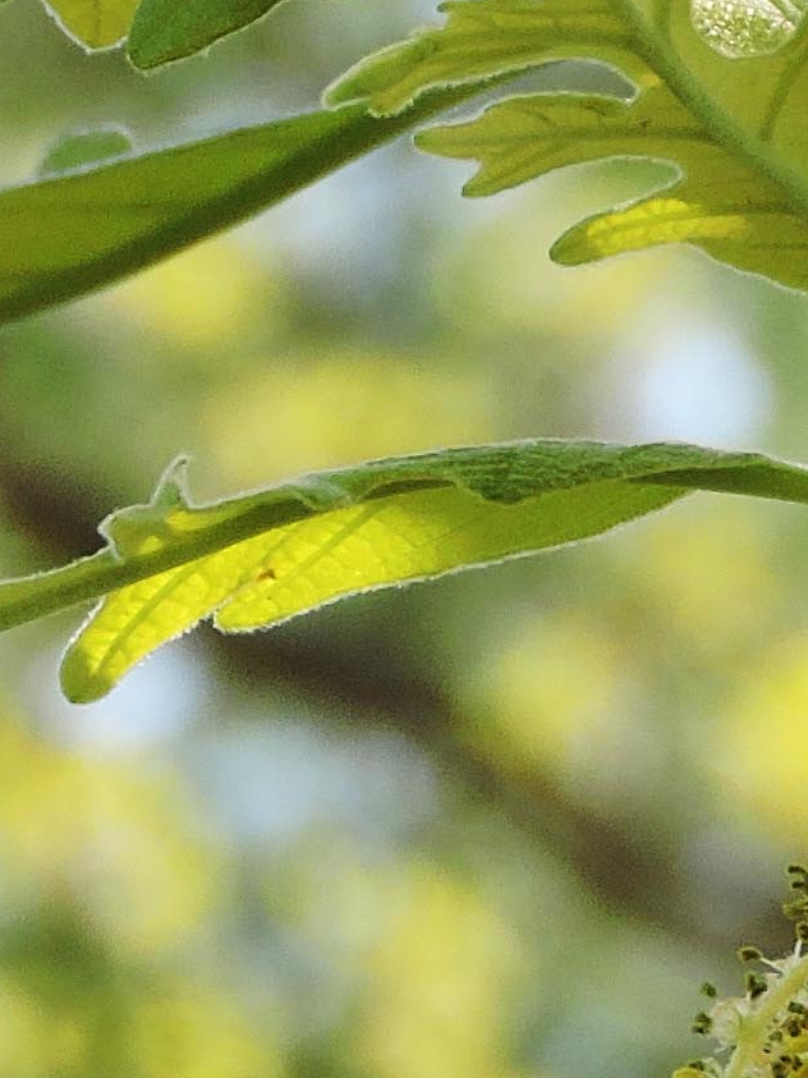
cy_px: 341
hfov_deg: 1.6
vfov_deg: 2.1
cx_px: 463
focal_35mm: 929
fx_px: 28920
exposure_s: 1/125
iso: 100
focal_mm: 30.5
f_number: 5.2
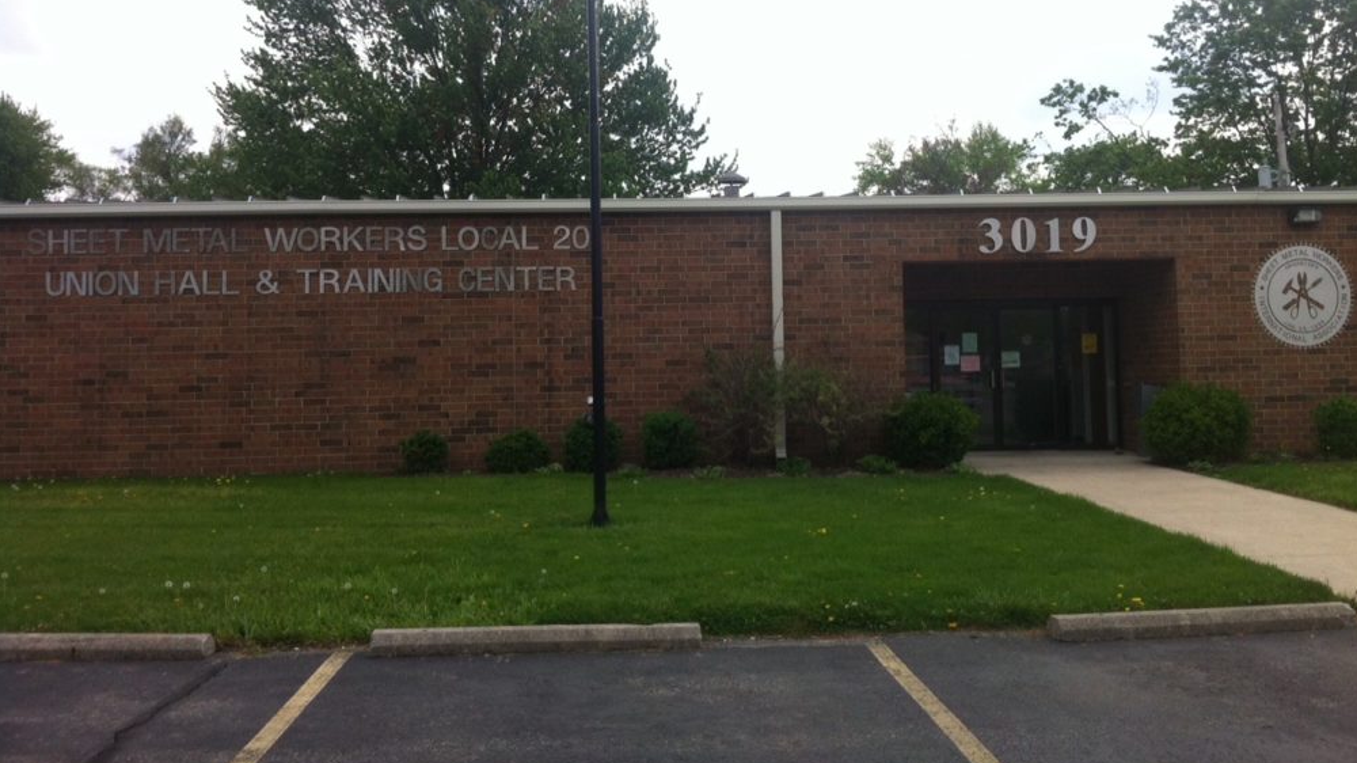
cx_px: 689
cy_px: 280
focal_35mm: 39
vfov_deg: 30.3
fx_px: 1403
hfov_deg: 51.6
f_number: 2.8
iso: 80
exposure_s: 1/1117
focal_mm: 3.85
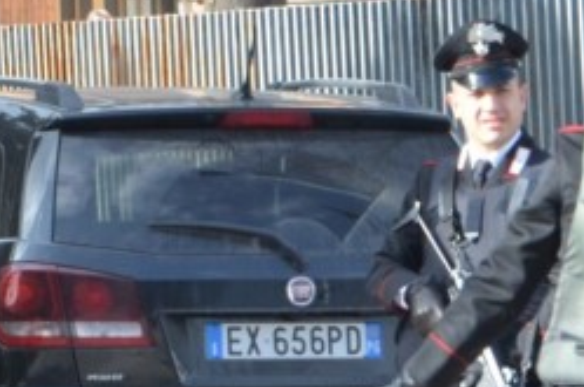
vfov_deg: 2.7
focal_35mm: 508
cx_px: 872
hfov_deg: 4.0
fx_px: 8225
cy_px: 528
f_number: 8
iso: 100
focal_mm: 66
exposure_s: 1/60
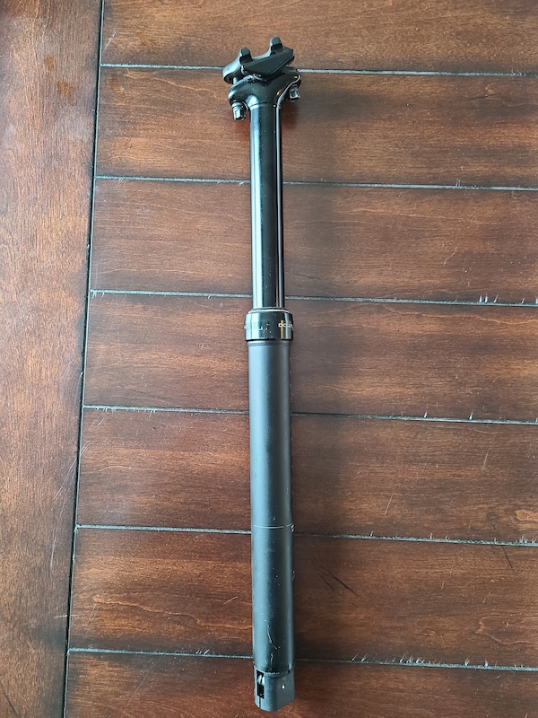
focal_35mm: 26
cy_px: 359
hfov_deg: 53.1
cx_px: 269
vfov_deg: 67.3
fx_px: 539
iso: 500
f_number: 1.8
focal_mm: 5.4
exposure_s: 1/39
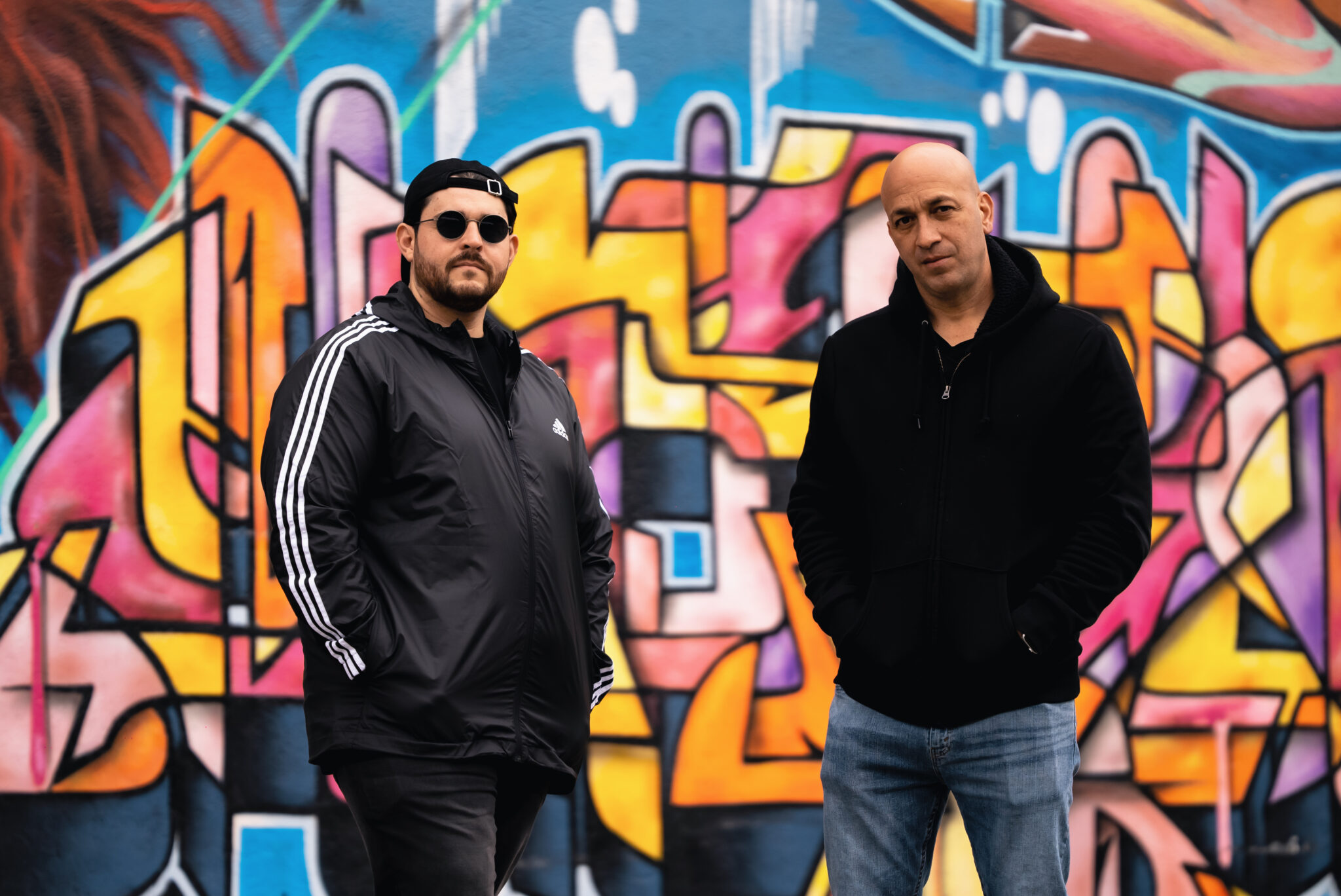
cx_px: 670
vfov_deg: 10.2
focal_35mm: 135
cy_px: 448
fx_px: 5031
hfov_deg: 15.2
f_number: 1.8
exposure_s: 1/8000
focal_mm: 135
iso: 320
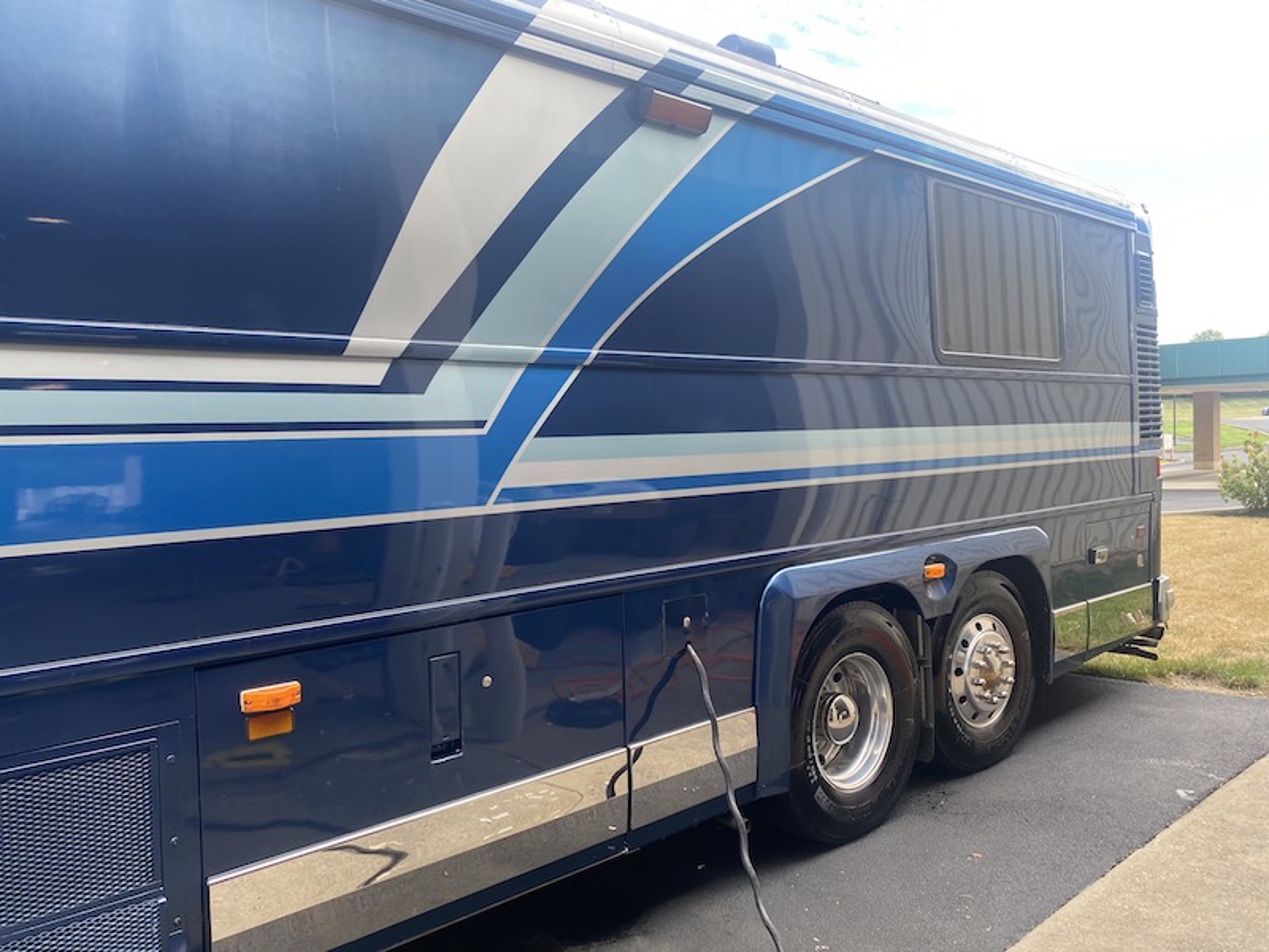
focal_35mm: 26
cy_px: 476
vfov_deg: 53.1
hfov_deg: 67.3
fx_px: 953
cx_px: 634
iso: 32
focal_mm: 4.25
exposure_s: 1/144
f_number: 1.8
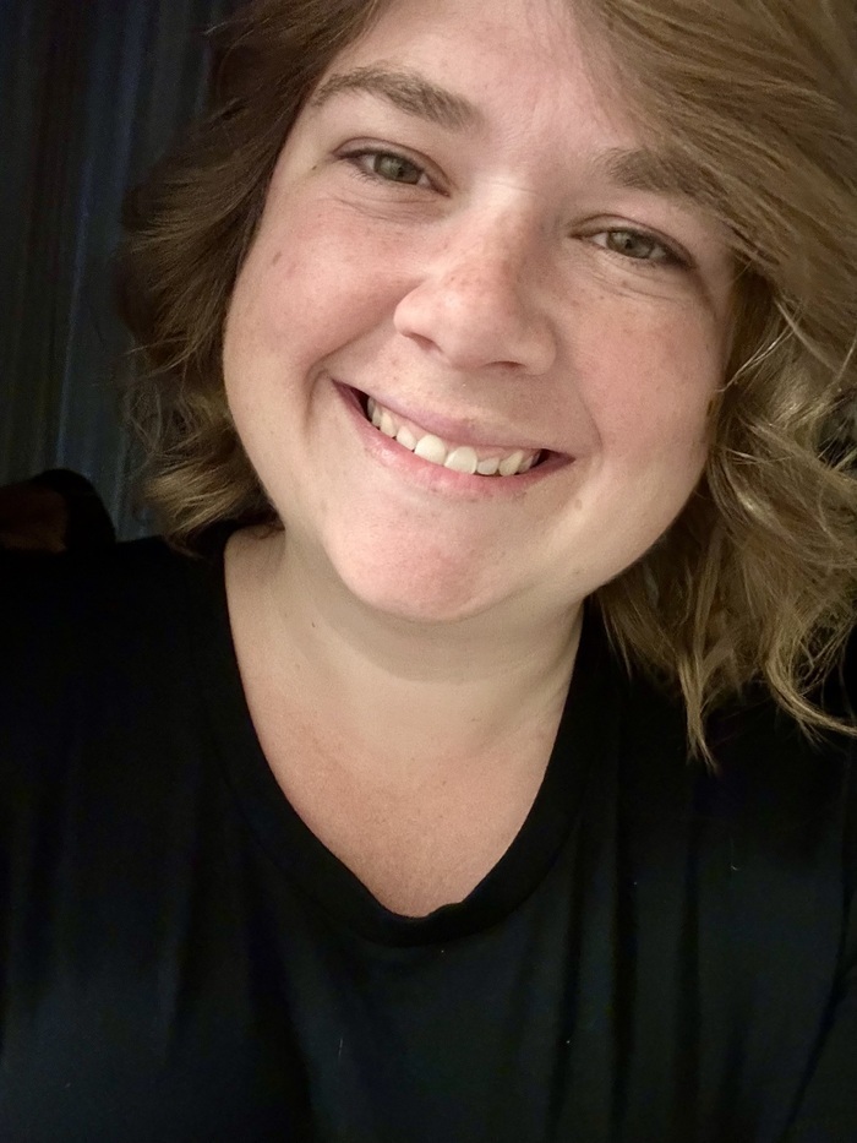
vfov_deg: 60.0
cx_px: 428
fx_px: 990
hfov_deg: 46.8
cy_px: 572
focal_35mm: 30
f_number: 1.9
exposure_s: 1/20
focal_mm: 2.69
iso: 500
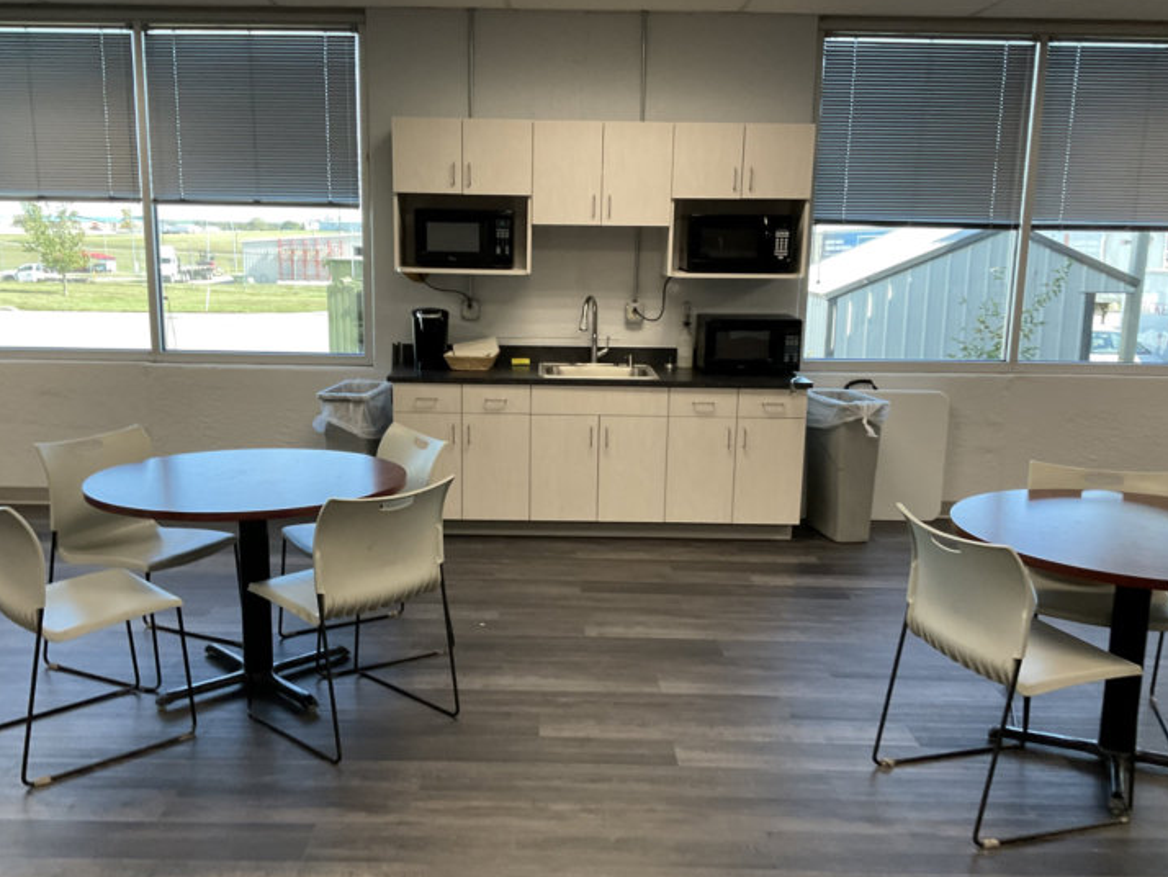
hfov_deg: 55.3
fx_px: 1114
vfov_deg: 43.0
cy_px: 465
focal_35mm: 33
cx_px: 546
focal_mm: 3
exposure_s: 1/60
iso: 50
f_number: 1.8
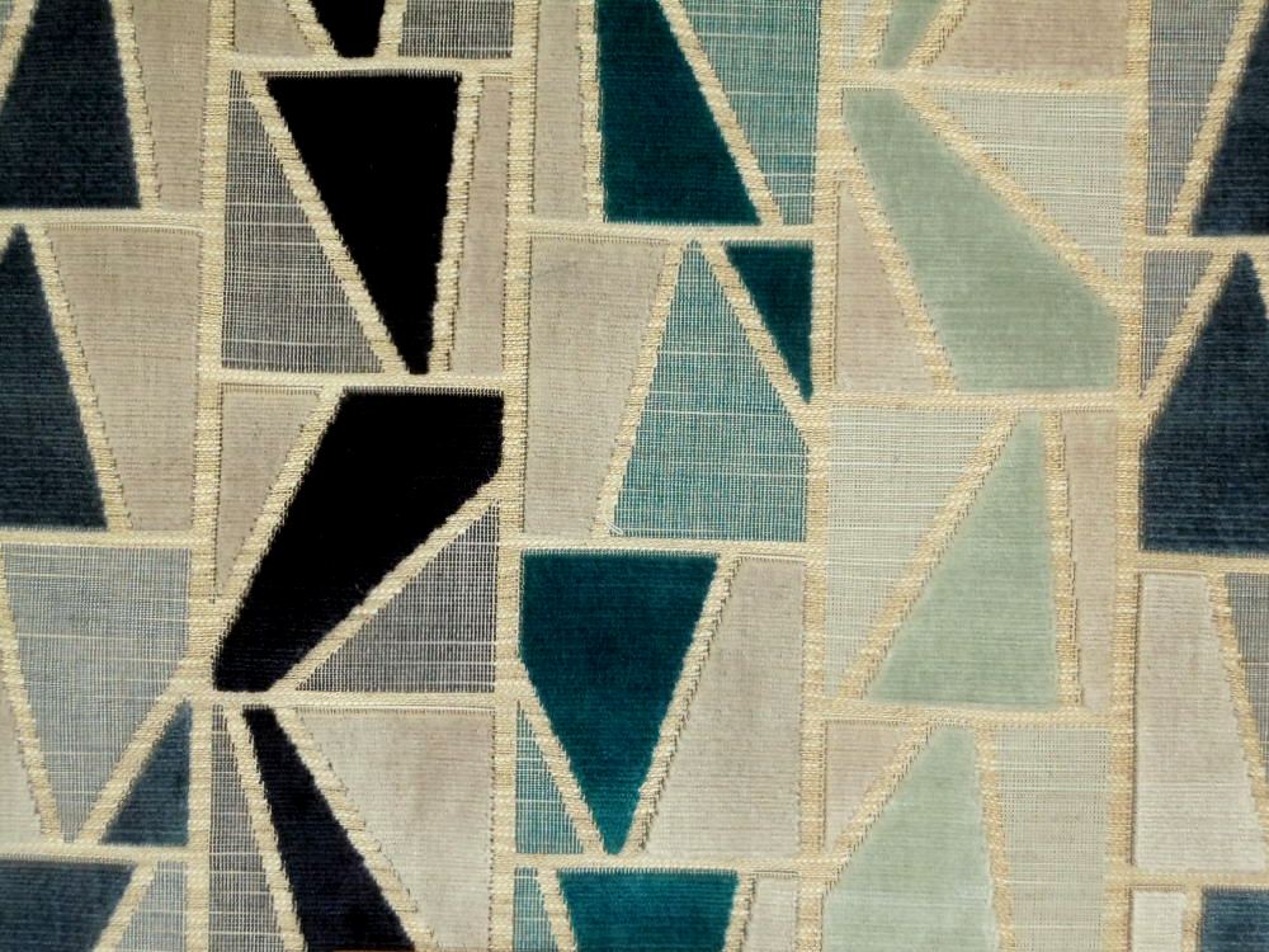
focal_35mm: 54
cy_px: 476
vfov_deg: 27.0
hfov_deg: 35.5
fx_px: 1980
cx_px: 634
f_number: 4.9
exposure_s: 1/80
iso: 500
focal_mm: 9.6
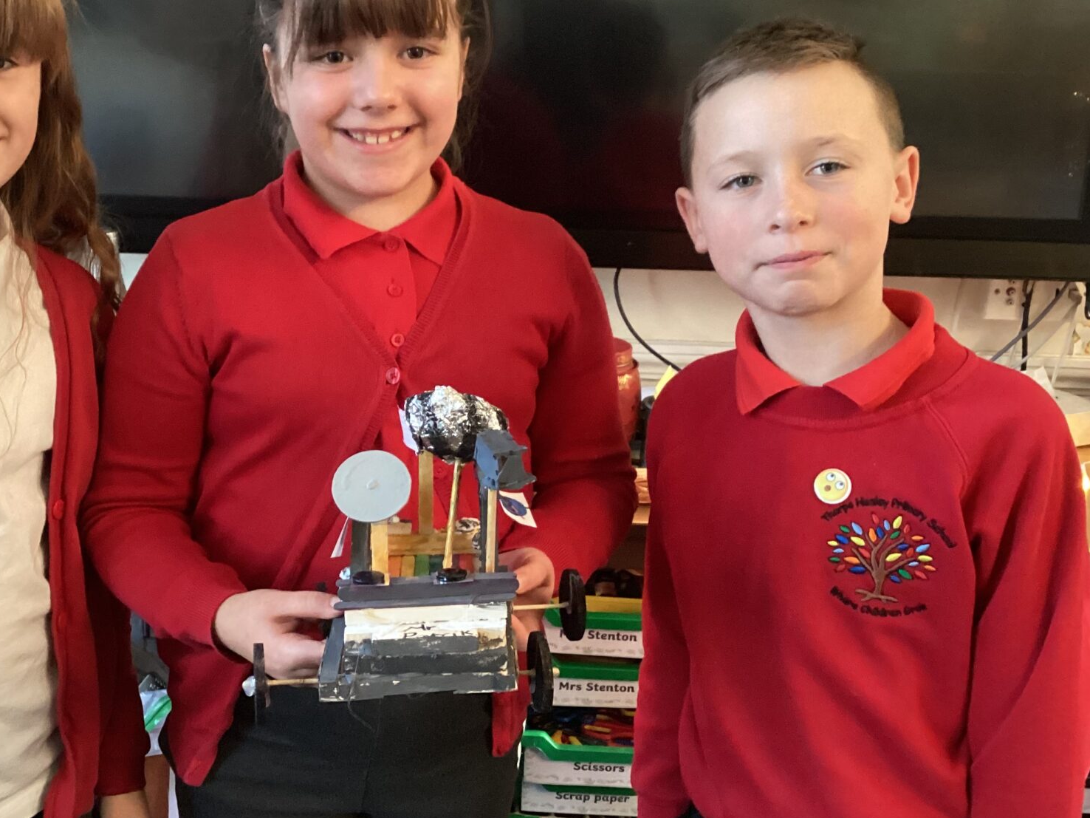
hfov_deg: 43.4
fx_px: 1354
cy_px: 378
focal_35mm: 43
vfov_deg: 33.6
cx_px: 394
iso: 320
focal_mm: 3.3
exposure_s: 1/50
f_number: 2.4
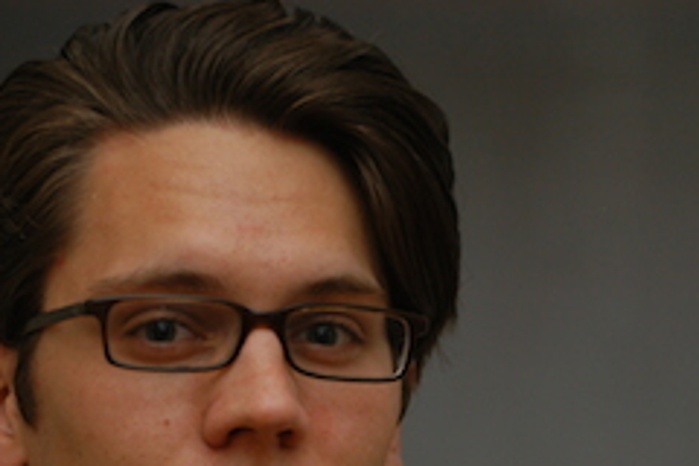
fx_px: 4368
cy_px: 575
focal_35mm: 225
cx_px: 297
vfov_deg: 6.1
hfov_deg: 9.1
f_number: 2.8
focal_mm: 60
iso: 320
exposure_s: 1/60
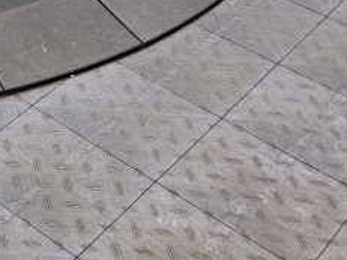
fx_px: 1022
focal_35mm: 102
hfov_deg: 16.6
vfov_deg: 12.5
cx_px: -246
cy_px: -283
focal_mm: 6.3
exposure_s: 1/60
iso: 640
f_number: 1.7
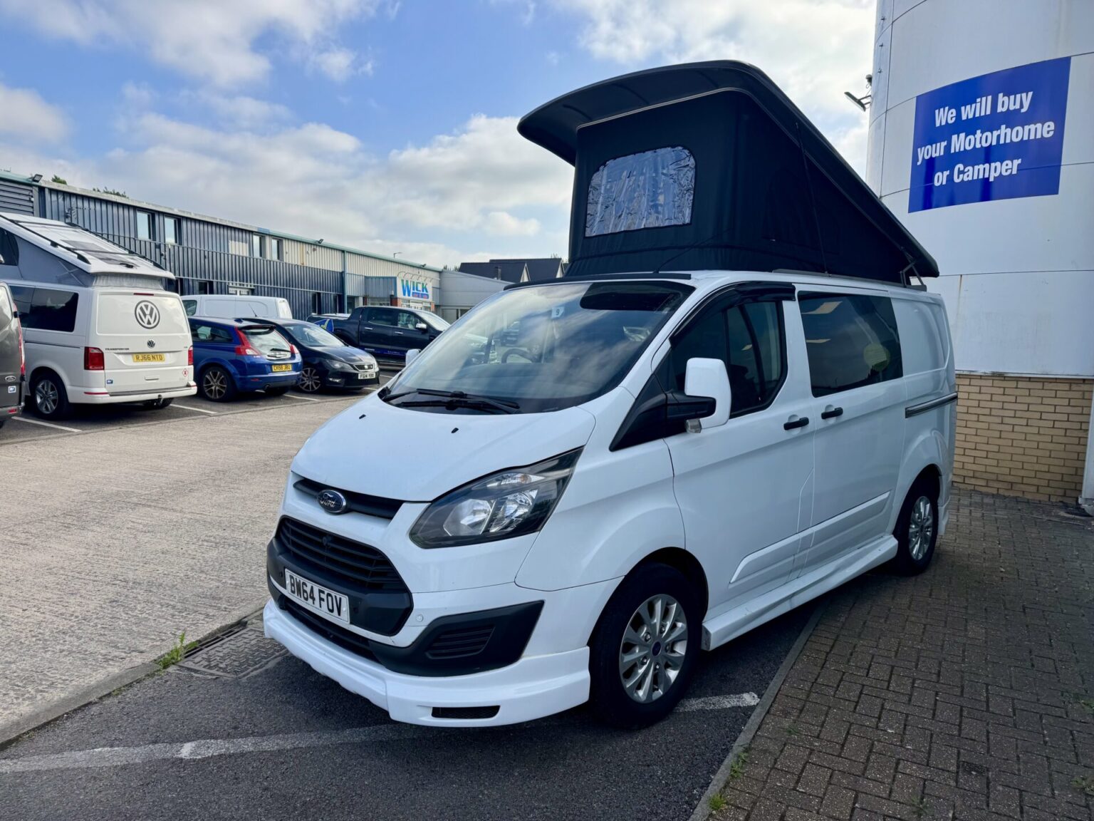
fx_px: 758
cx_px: 547
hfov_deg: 71.6
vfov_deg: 56.8
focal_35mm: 24
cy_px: 410
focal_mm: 6.76
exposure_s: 1/2604
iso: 80
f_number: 1.78
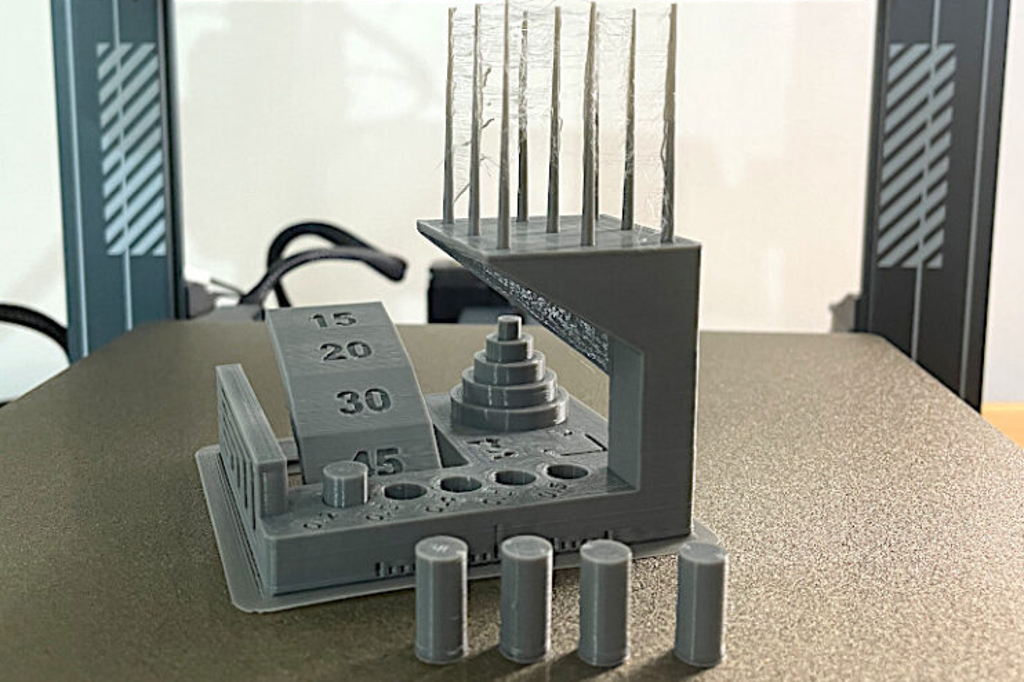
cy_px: 324
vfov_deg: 46.3
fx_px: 796
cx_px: 520
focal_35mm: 28
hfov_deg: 65.5
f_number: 1.6
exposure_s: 1/50
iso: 125
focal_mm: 4.2
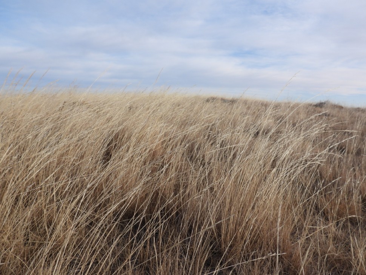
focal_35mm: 24
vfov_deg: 56.8
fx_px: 254
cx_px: 183
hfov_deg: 71.6
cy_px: 138
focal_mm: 4.3
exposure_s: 1/1250
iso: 100
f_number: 2.8
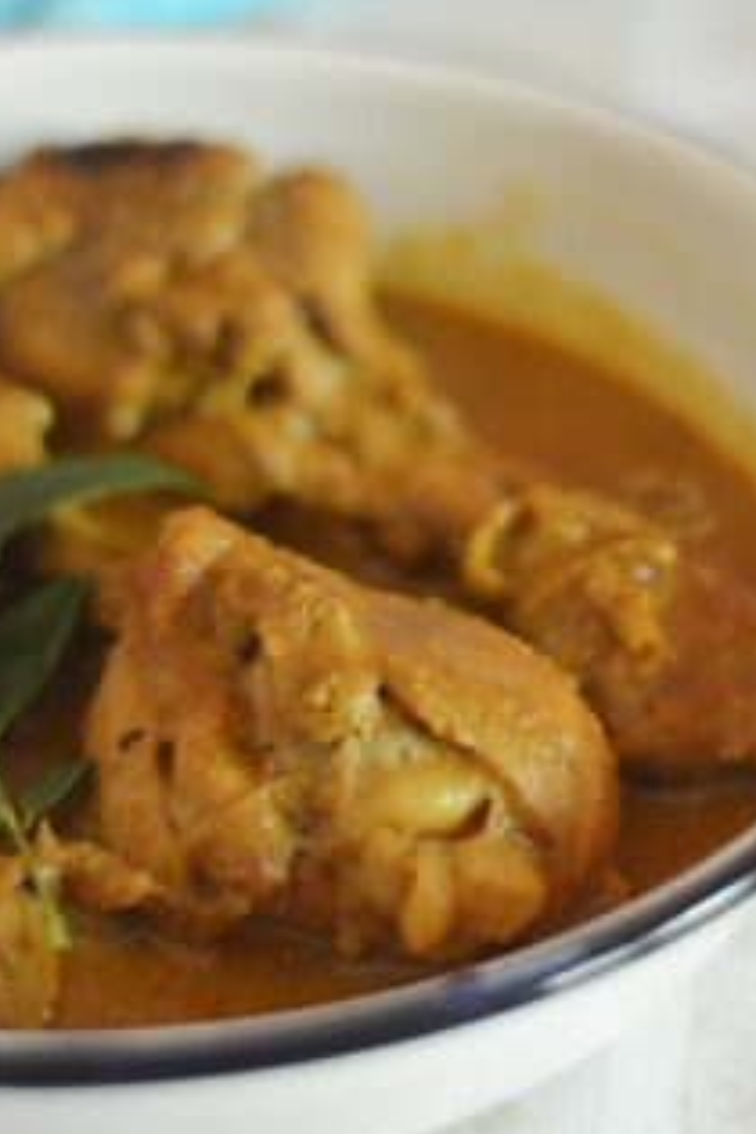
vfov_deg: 15.5
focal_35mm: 132
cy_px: 416
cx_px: 421
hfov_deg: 10.4
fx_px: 4158
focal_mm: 50
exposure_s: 1/60
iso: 400
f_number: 2
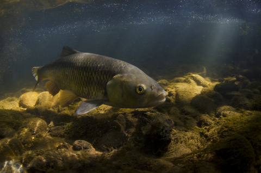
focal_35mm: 20
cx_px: 130
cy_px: 86
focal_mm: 13
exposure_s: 1/100
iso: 500
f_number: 7.1
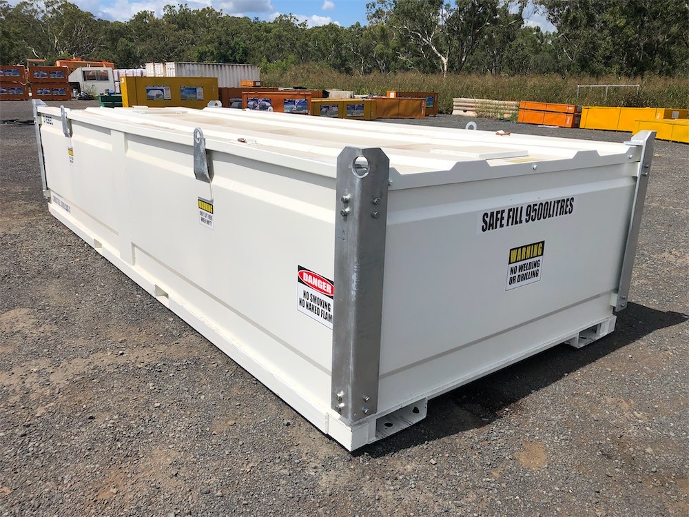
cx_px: 344
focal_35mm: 28
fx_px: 557
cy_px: 258
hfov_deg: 63.4
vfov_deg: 49.7
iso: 25
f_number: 1.8
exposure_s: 1/6024
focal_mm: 3.99
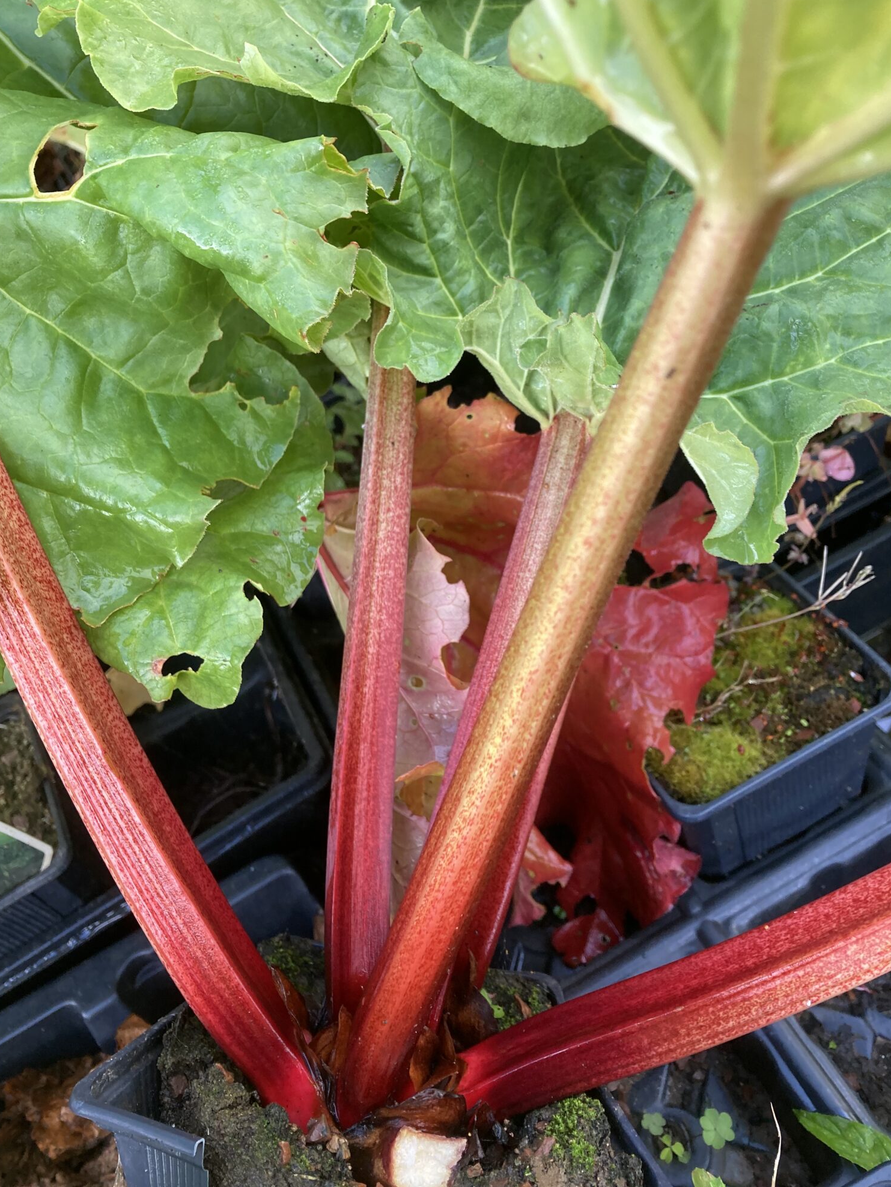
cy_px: 582
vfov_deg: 61.7
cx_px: 454
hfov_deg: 48.2
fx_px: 995
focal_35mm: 29
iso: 80
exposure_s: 1/121
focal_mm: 3.99
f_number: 1.8
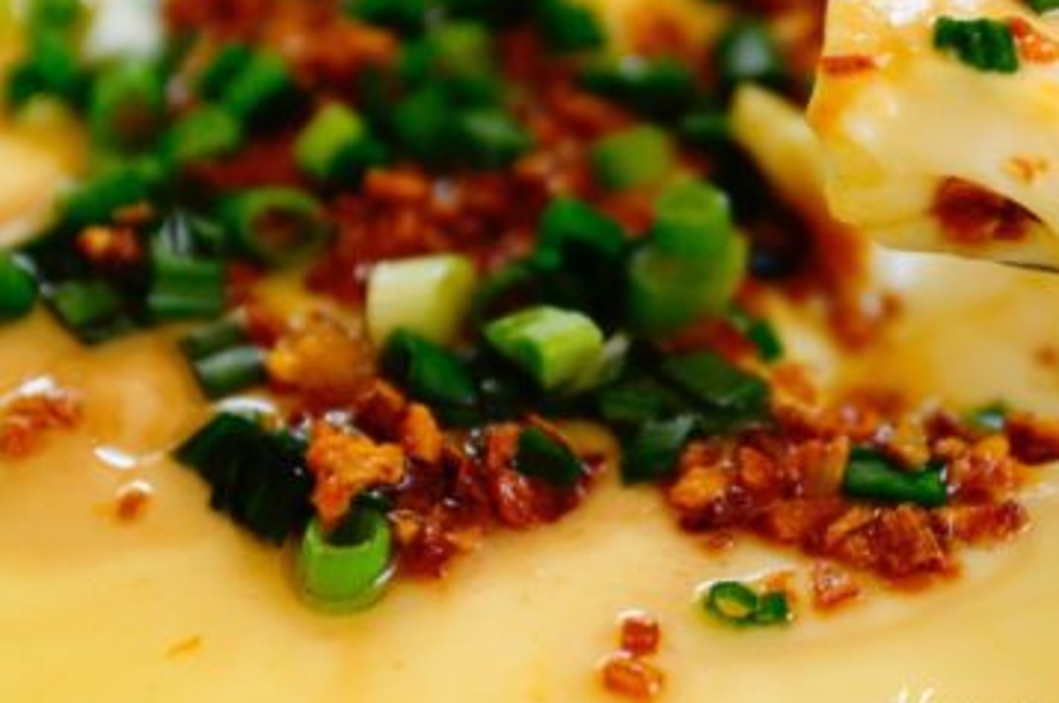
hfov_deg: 17.6
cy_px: 174
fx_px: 3408
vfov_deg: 11.7
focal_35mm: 116
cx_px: 697
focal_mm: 46
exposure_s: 1/2000
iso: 1400
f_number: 2.8
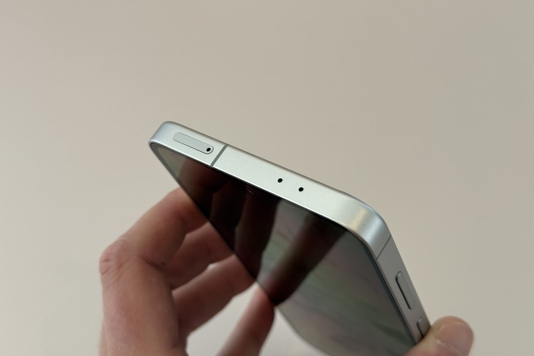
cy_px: 156
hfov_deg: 39.6
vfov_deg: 27.0
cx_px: 267
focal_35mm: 50
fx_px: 741
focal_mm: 6.76
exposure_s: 1/615
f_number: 1.78
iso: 64
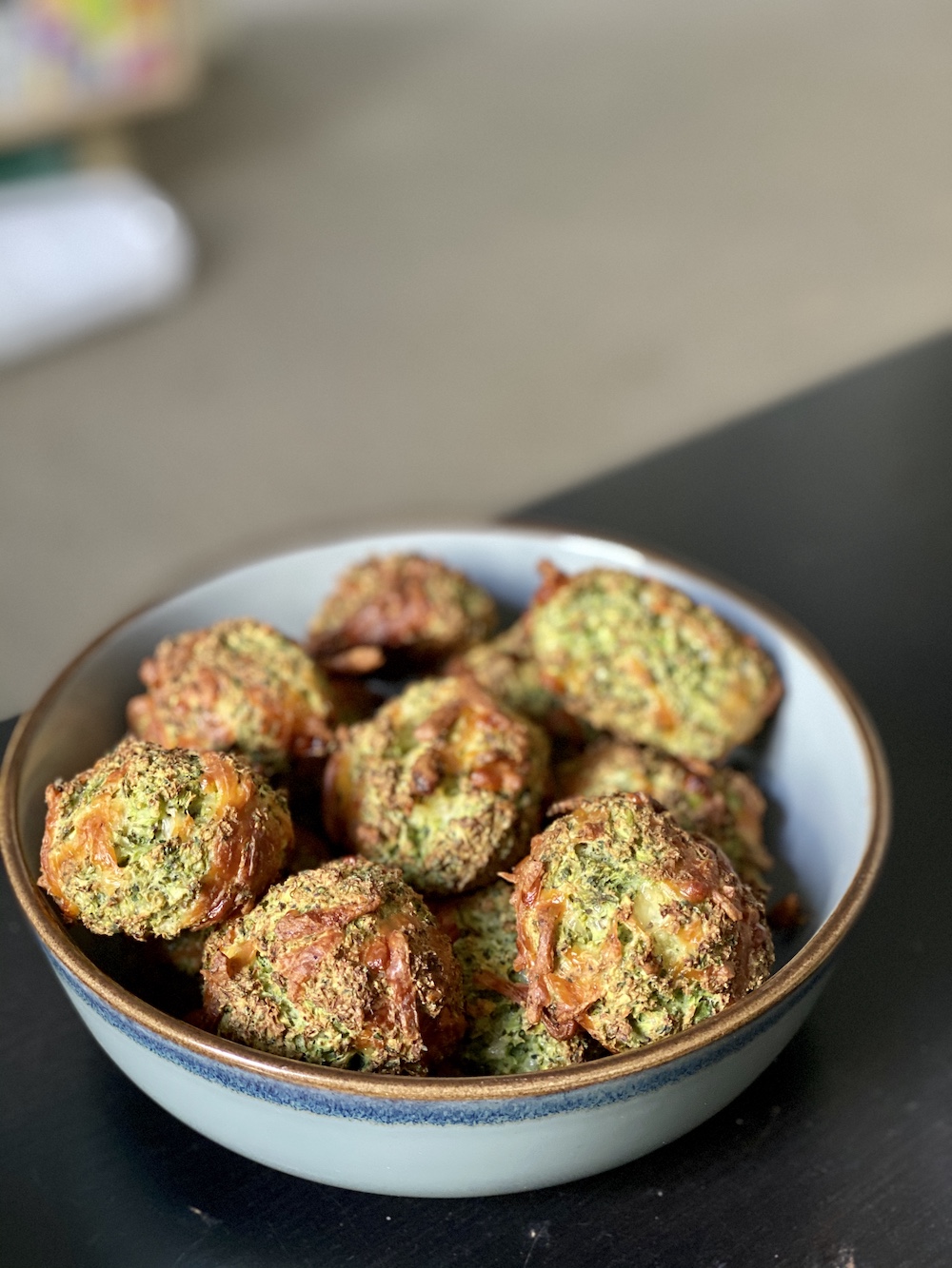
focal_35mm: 52
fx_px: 1906
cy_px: 634
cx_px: 476
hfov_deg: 28.0
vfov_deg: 36.8
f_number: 2
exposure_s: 1/40
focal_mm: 6
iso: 250
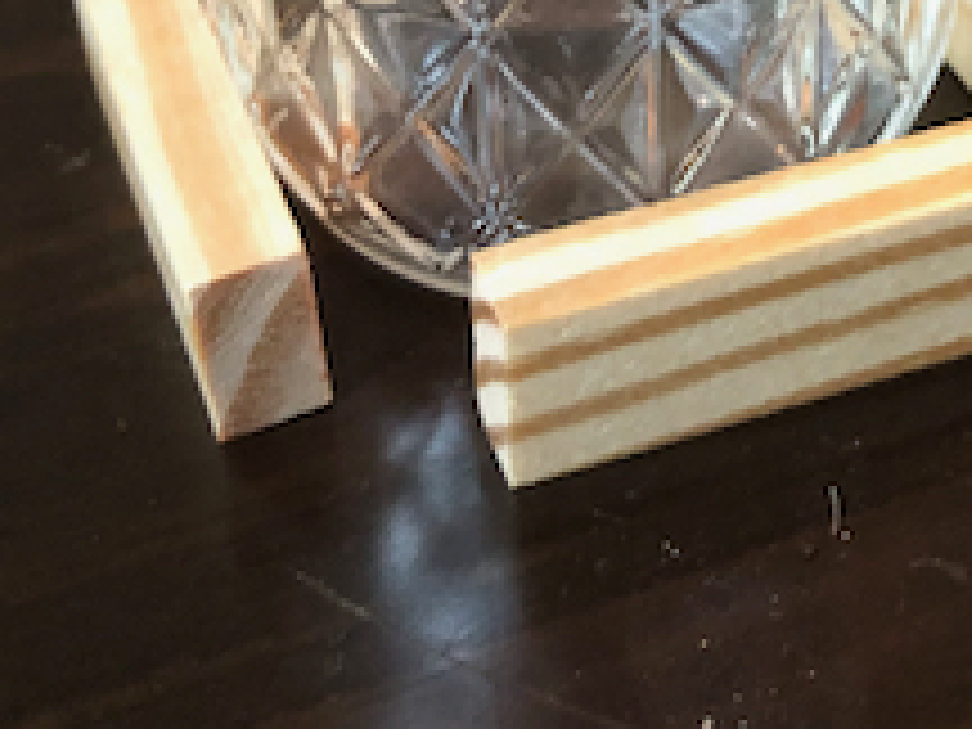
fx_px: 2331
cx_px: 860
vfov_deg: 16.7
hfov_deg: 23.0
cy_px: -243
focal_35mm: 83
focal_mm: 3.99
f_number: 1.8
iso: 100
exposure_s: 1/4
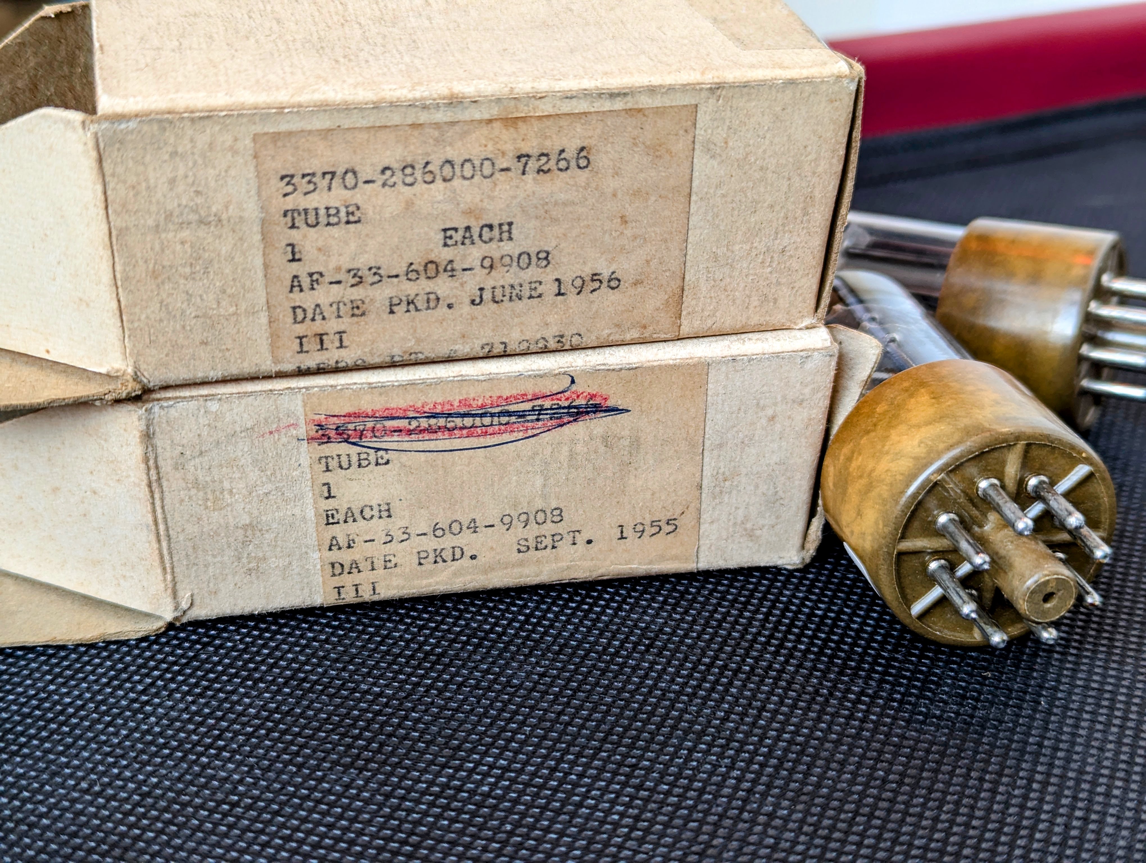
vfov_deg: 30.3
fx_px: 1591
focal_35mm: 48
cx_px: 573
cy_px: 432
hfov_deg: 39.6
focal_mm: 6.81
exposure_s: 1/89.9
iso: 64
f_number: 1.85
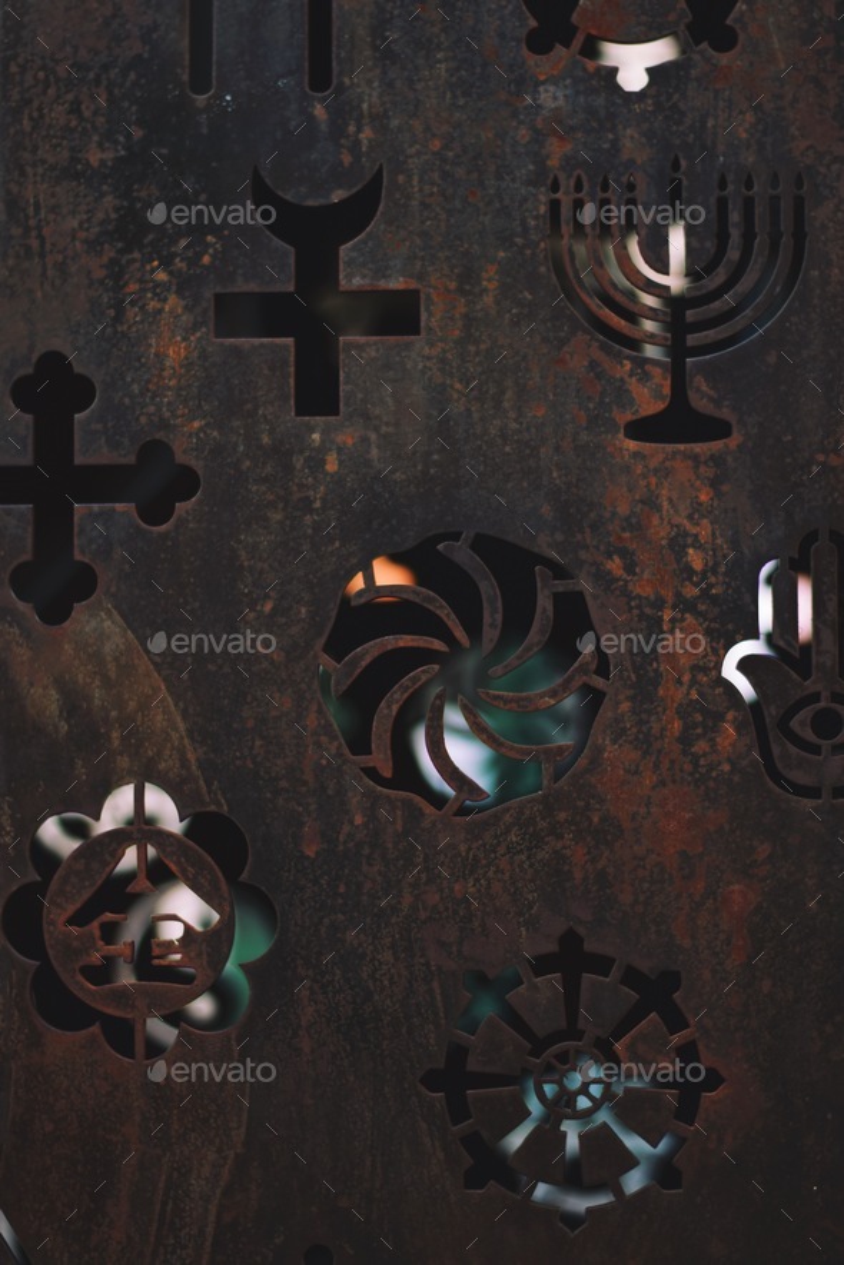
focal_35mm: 75
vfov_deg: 27.0
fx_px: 2637
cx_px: 422
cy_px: 632
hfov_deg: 18.2
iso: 100
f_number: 1.8
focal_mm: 50
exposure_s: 1/125
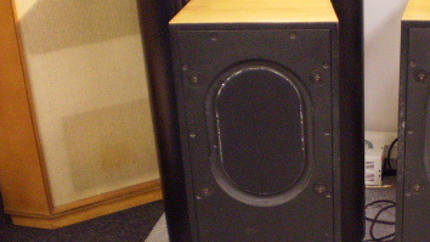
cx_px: 367
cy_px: 215
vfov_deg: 16.8
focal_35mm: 71
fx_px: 809
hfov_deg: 28.8
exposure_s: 1/20
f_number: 3.1
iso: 400
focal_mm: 6.3
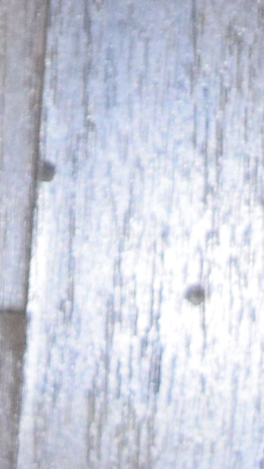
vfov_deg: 4.8
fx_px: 5358
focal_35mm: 431
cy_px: -782
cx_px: -34
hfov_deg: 2.8
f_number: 4.2
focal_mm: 31
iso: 1250
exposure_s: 1/60
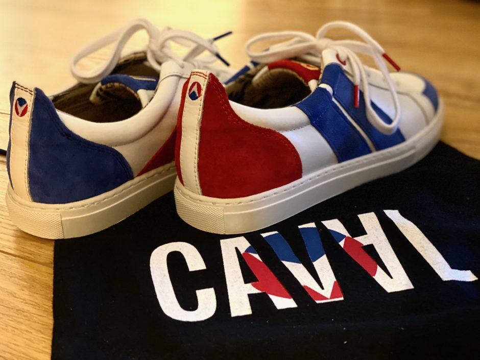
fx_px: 721
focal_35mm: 52
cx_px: 240
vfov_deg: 28.0
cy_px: 180
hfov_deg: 36.8
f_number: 2
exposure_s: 1/14
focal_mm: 6
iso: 500
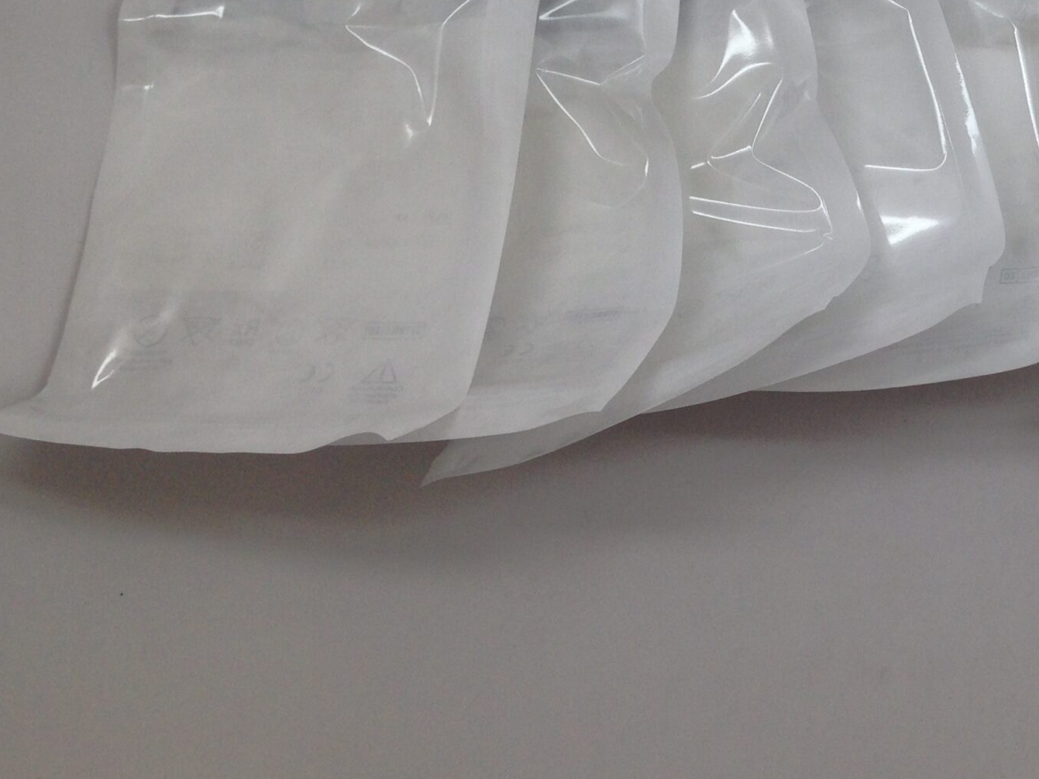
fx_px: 1891
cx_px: 963
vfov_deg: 23.0
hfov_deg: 29.3
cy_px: 190
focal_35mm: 63
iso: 50
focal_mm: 4.12
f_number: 2.4
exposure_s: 1/120
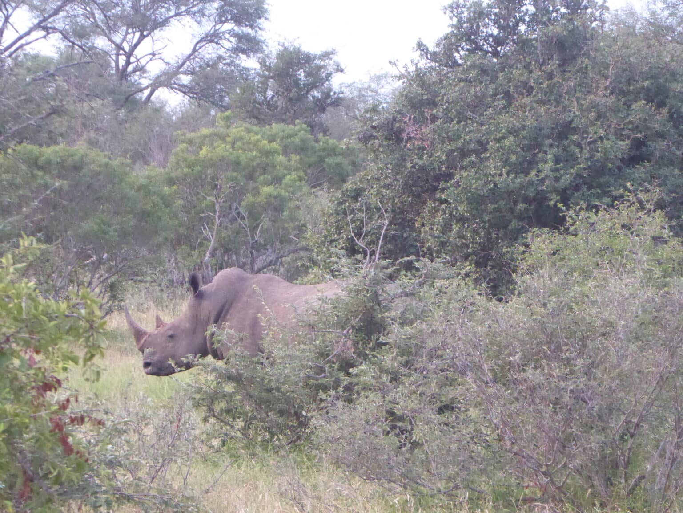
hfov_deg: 6.3
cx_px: 342
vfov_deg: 4.7
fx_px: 6176
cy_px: 256
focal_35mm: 313
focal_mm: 50.5
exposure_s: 1/80
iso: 1600
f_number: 5.7
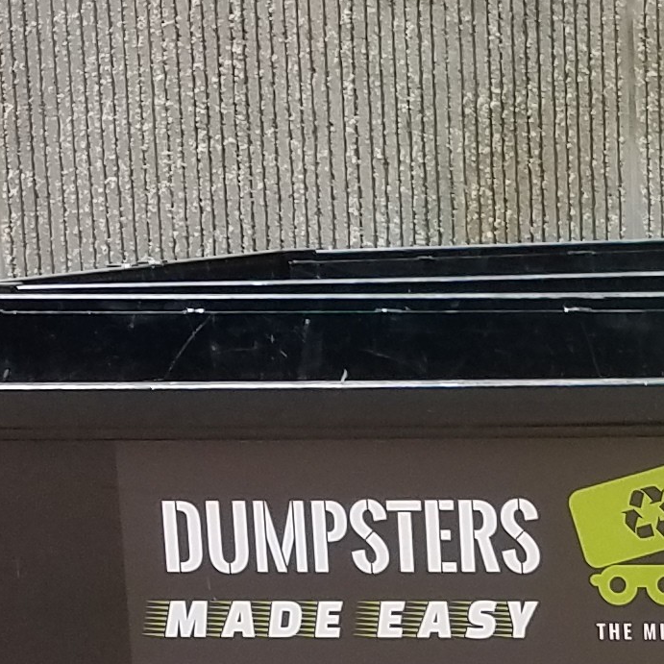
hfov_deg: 12.6
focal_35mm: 134
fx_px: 2908
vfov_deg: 12.9
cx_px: 873
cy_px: 618
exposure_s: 1/1424
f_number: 1.7
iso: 40
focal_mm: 4.2
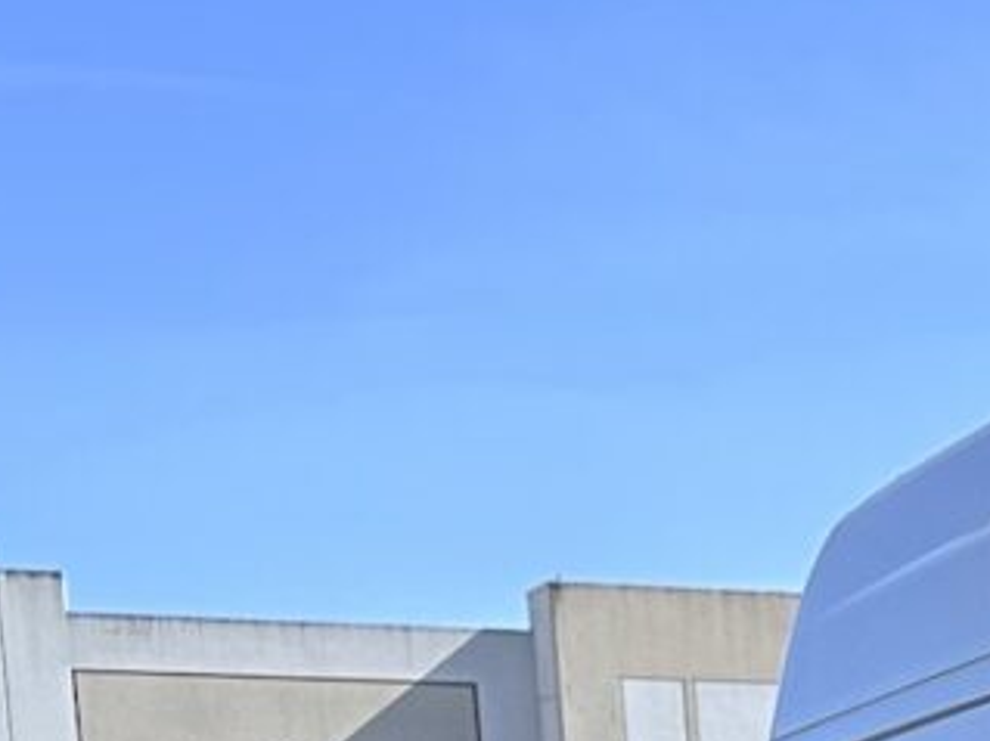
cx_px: 2787
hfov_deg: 10.1
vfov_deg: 8.9
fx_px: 4403
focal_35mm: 154
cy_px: 1653
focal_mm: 6.86
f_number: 1.78
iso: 80
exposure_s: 1/2070
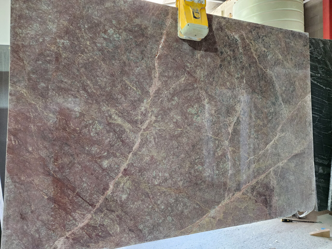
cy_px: 124
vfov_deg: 58.9
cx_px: 166
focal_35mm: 23
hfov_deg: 73.9
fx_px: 221
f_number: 1.8
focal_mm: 6.4
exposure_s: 1/100
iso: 800
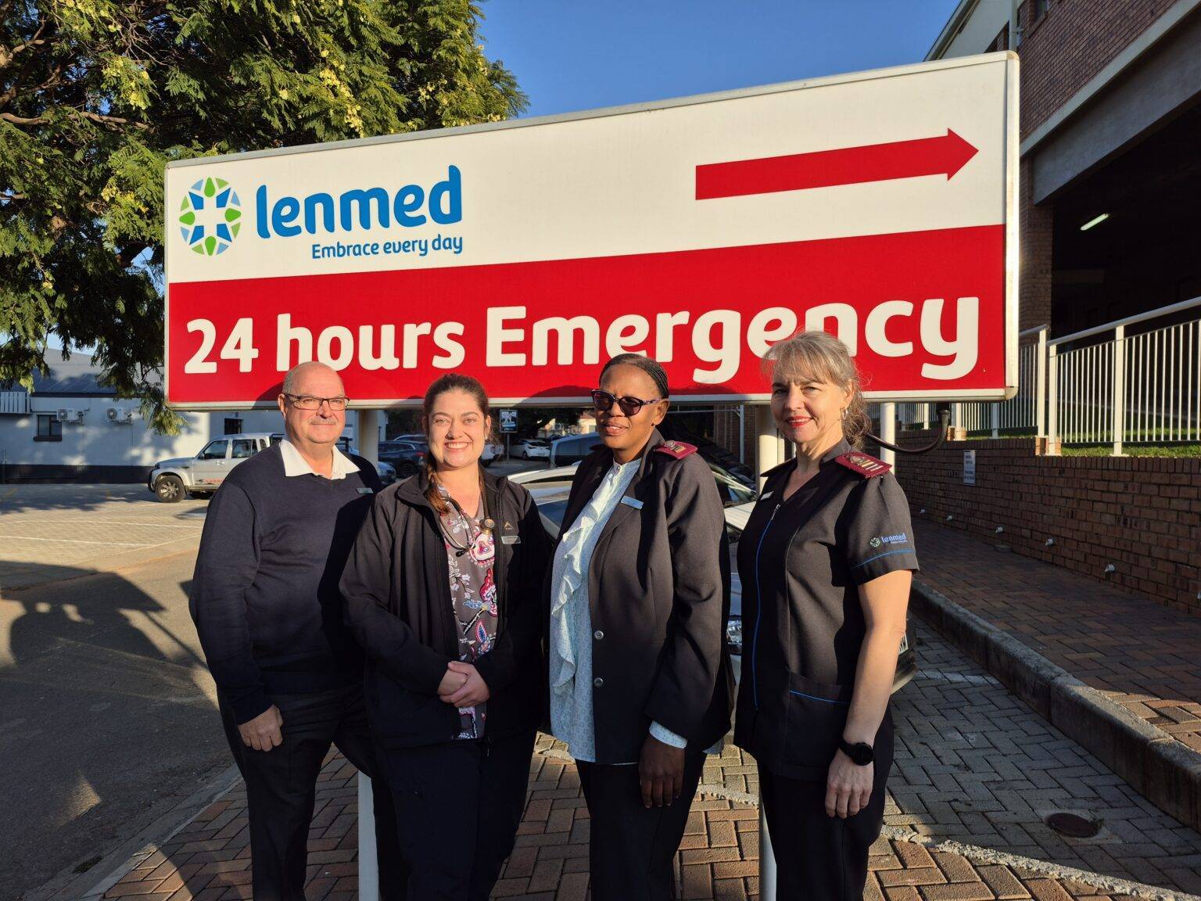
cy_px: 450
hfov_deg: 73.9
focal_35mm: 23
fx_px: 798
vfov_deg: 58.9
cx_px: 600
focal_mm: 5.4
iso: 25
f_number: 1.8
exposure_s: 1/1268
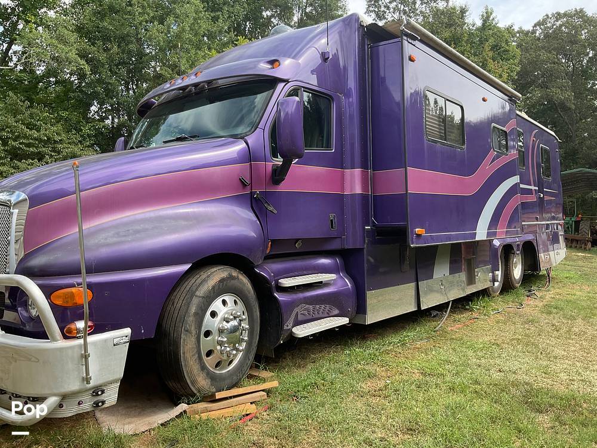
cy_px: 224
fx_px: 500
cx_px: 298
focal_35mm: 29
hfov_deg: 61.7
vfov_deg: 48.2
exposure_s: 1/358
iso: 16
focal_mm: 3
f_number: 1.8
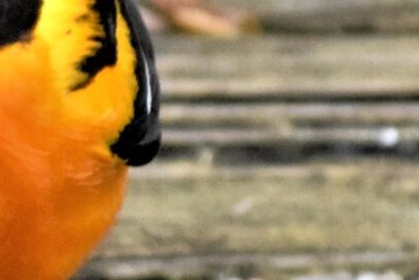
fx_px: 13079
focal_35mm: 1123
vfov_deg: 1.2
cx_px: -39
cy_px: 101
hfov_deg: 1.8
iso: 3200
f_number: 5.6
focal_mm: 200
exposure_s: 1/500
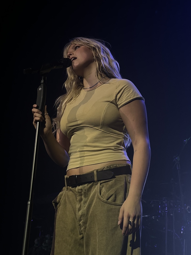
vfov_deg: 22.8
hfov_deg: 17.2
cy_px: 125
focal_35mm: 86
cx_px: 91
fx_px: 632
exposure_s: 1/120
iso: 80
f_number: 2.8
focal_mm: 9
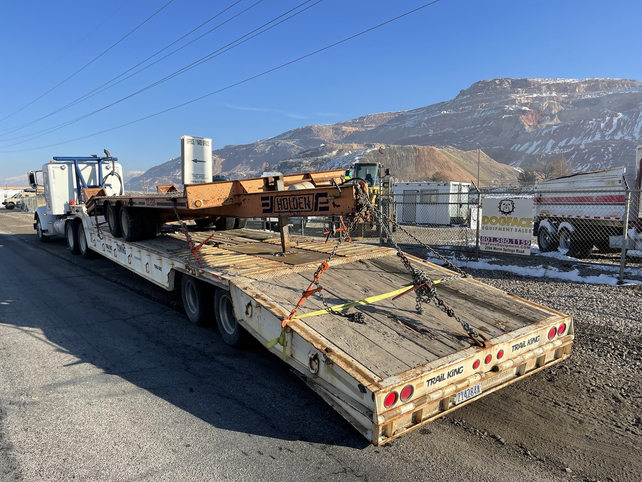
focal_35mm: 26
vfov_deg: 53.1
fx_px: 482
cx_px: 321
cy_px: 241
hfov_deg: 67.3
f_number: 1.6
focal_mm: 5.1
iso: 32
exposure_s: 1/2924
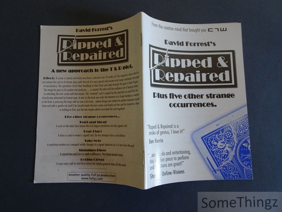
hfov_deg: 71.6
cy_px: 106
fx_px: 196
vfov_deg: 56.8
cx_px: 141
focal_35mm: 24
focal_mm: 4.1
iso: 320
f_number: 3.5
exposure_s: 1/30
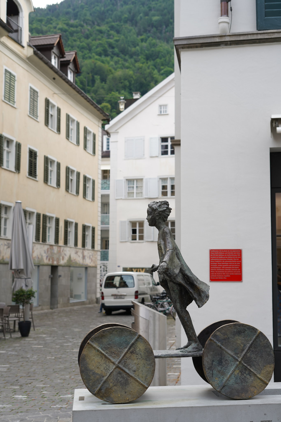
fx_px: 585
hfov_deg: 27.0
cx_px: 140
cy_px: 211
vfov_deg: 39.6
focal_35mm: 50
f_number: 4.5
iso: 100
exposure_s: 1/200
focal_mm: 50
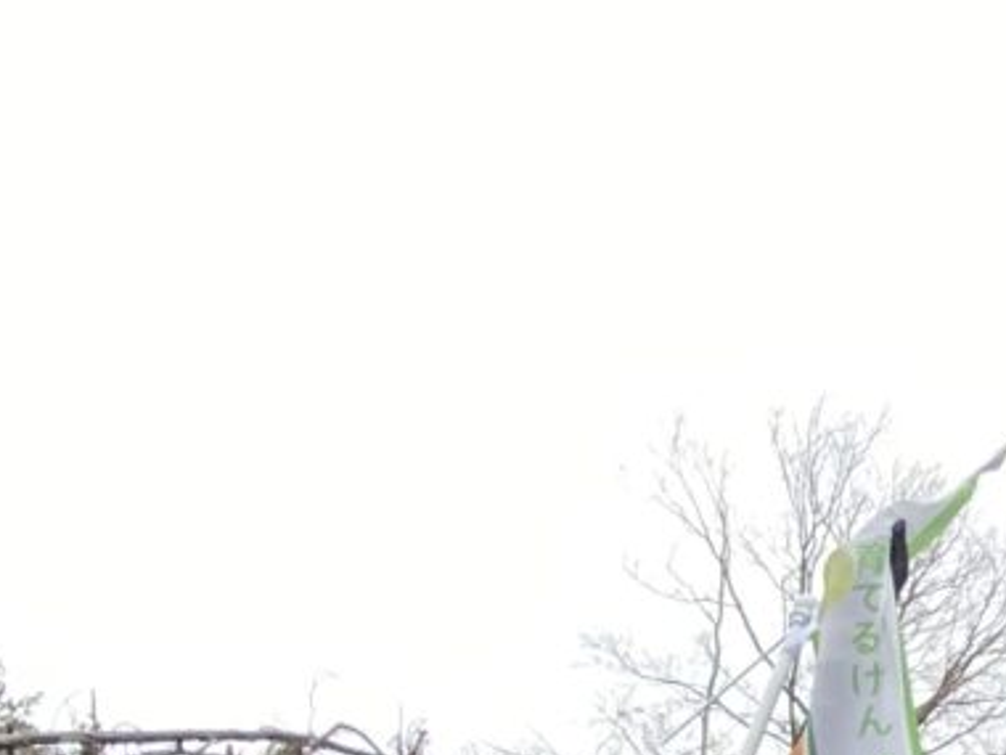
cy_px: 1322
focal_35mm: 151
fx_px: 4388
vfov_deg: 9.4
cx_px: 2526
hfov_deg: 10.8
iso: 25
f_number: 1.8
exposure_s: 1/122
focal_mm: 3.99
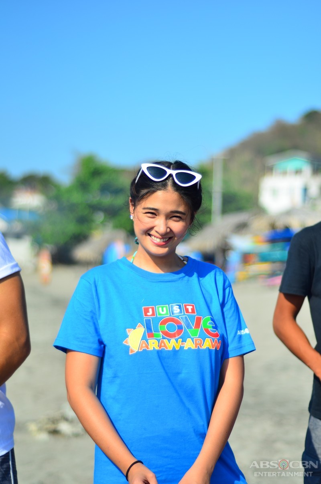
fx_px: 1008
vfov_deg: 27.0
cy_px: 242
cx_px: 160
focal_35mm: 75
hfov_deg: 18.1
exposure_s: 1/4000
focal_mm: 50
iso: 100
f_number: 1.8
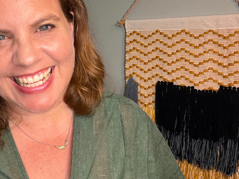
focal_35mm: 34
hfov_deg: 52.0
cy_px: 57
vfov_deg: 41.2
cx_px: 65
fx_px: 235
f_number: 2.2
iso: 200
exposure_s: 1/60
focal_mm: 2.71
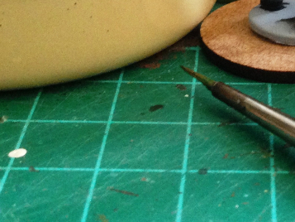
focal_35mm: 111
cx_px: 234
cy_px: -82
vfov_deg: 12.8
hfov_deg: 17.6
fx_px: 946
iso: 200
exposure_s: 1/20
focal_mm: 4.12
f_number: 2.4
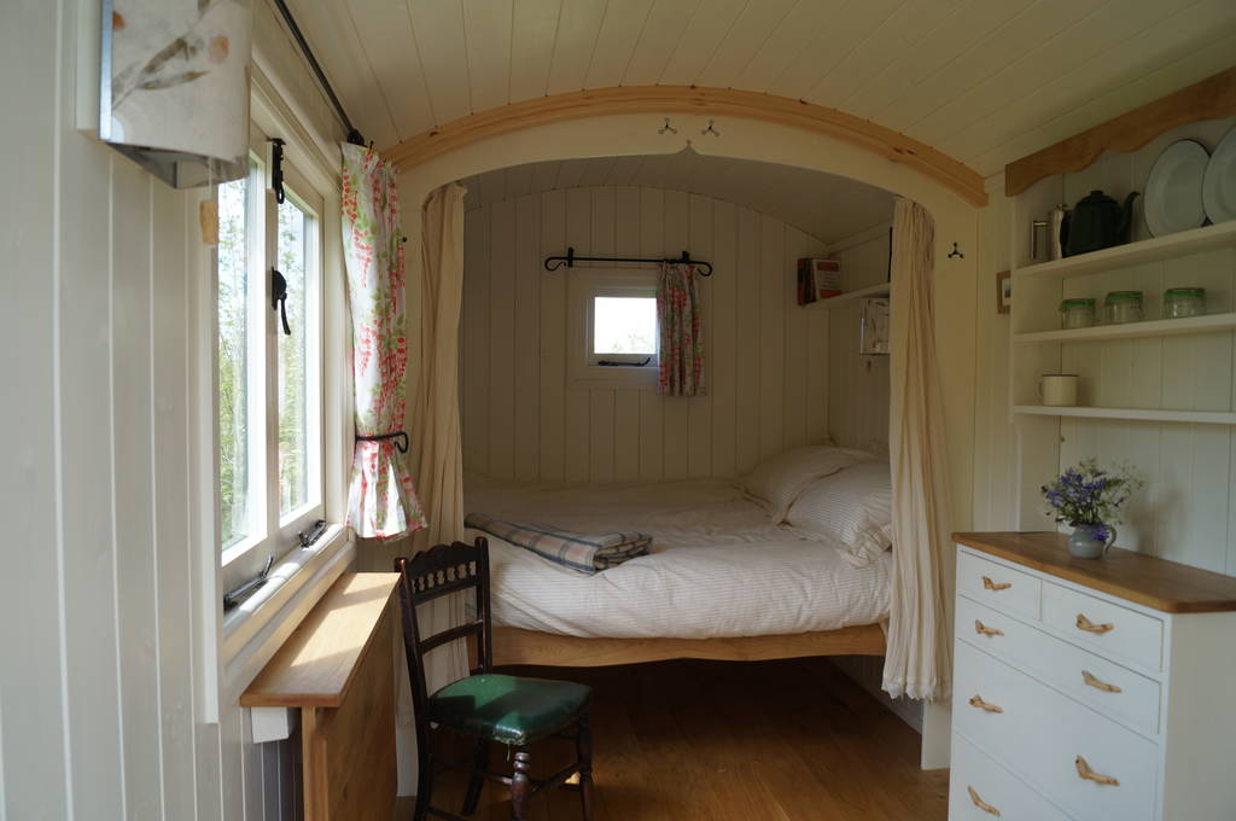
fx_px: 926
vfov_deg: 47.8
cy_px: 410
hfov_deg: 67.4
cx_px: 618
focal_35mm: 27
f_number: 4.5
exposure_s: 1/80
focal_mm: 18
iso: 100
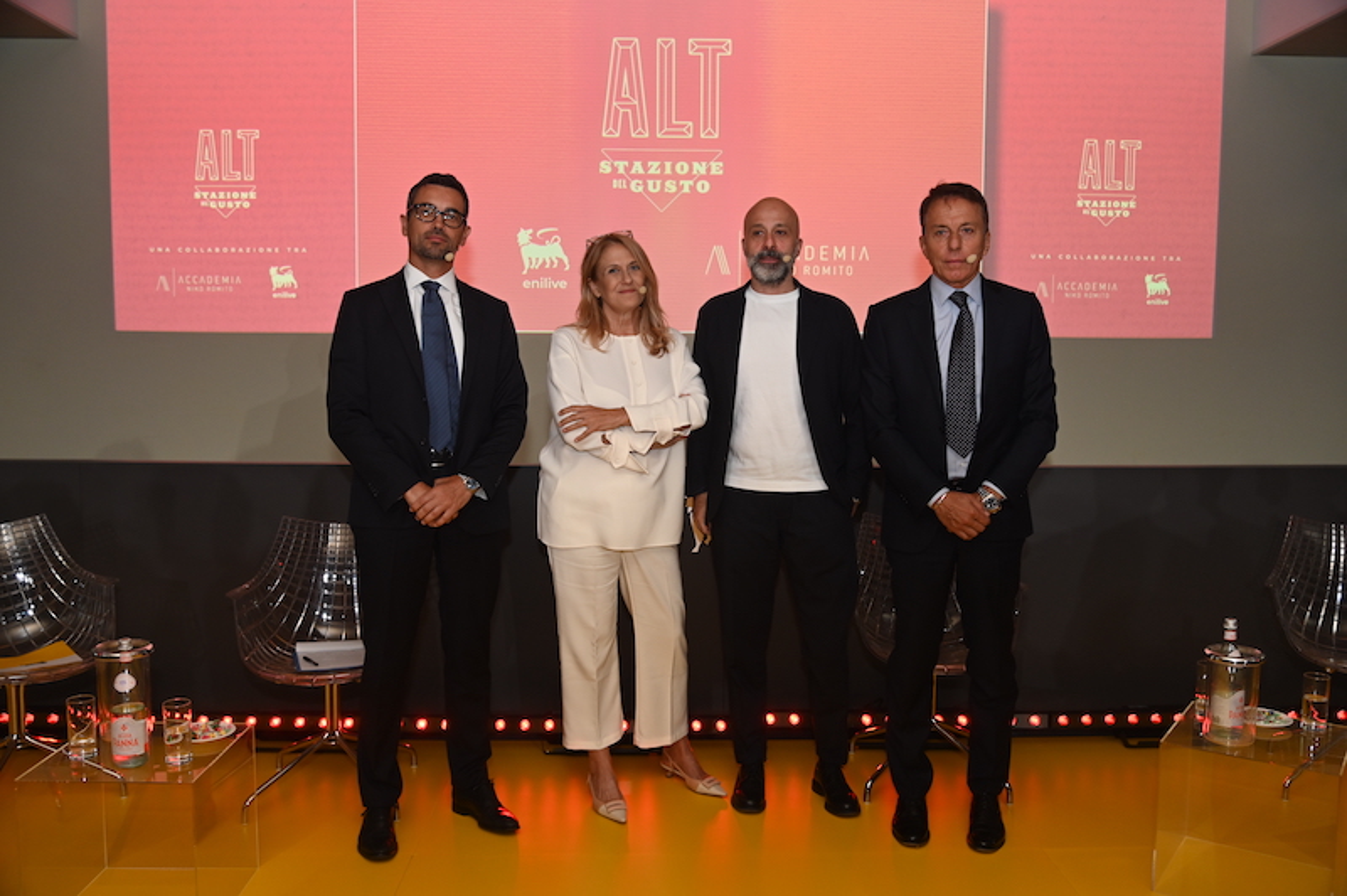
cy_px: 448
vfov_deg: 43.5
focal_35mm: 30
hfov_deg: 62.0
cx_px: 674
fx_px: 1122
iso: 800
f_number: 4
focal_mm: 30
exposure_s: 1/125
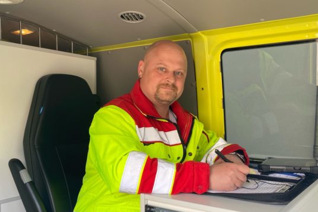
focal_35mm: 39
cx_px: 123
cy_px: 144
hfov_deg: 49.2
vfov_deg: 33.8
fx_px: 344
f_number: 1.8
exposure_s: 1/133
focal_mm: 4.25
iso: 32
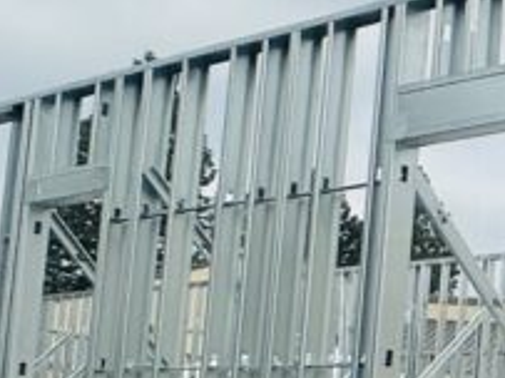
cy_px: 353
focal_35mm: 106
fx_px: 1545
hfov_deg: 14.3
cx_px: 1107
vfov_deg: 13.8
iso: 40
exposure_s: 1/2212
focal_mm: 2.22
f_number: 2.2
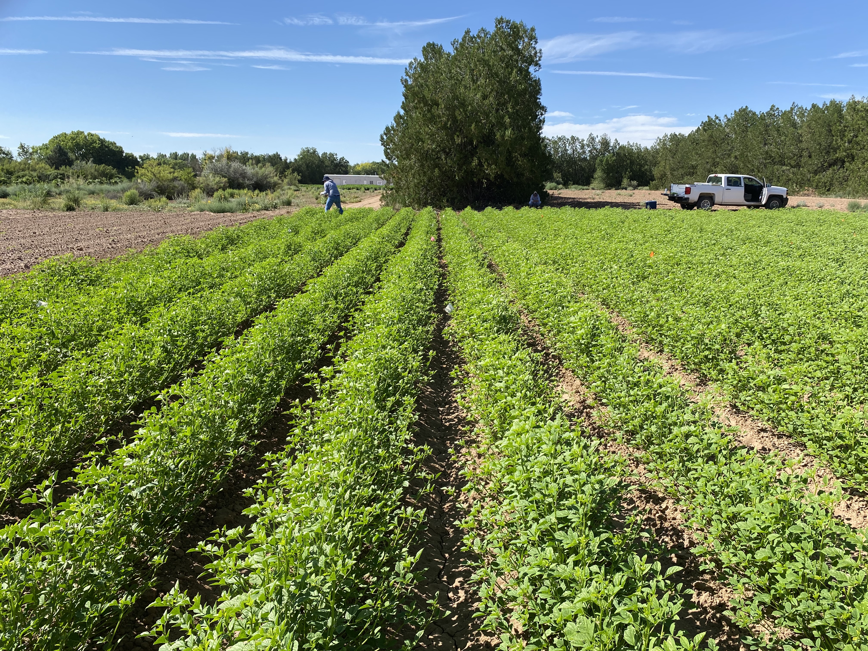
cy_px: 326
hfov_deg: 67.3
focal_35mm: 26
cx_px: 434
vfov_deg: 53.1
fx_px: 652
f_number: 1.8
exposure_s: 1/1927
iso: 32
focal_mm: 4.25
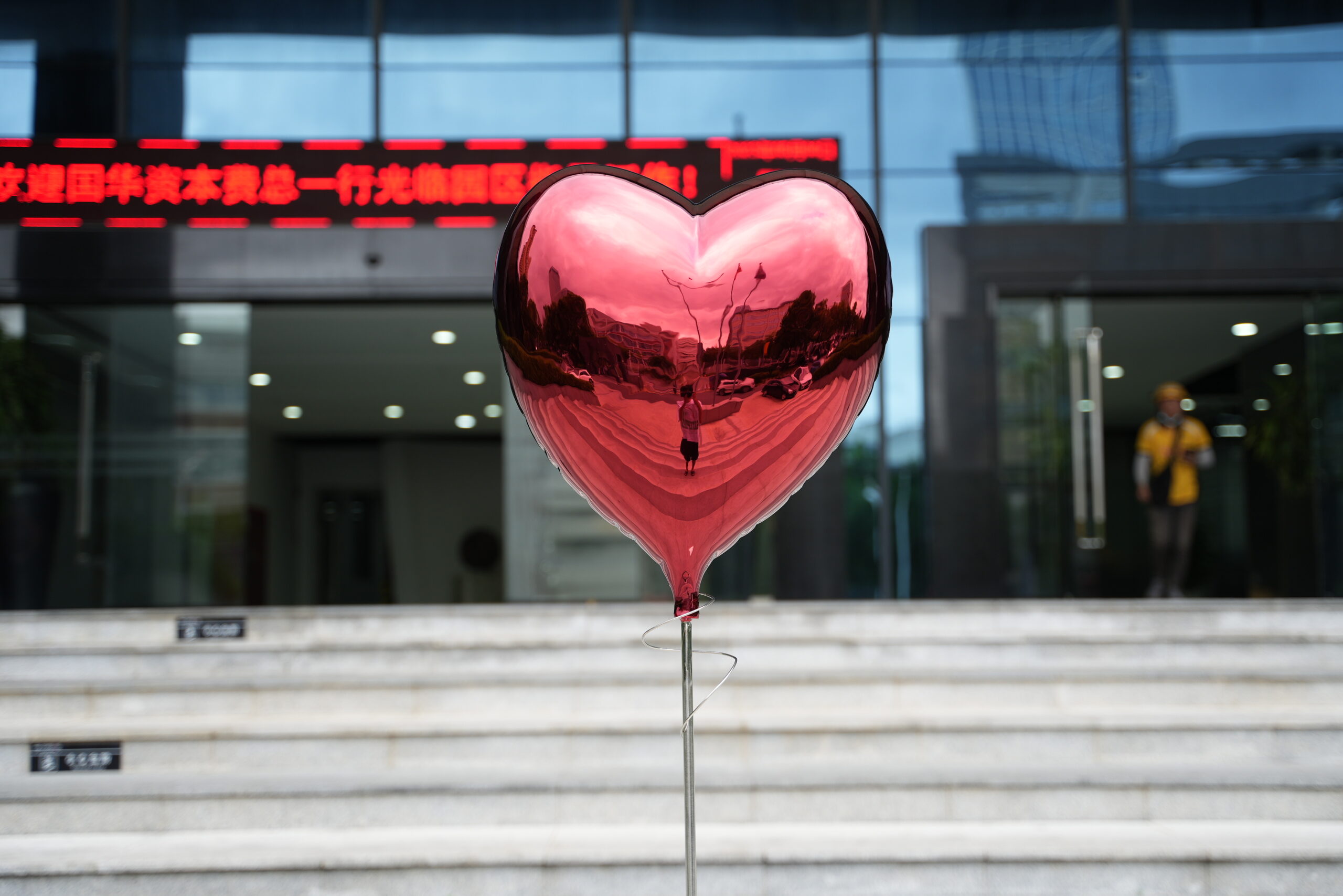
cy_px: 448
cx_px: 672
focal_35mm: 48
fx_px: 1791
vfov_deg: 28.1
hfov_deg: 41.1
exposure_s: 1/320
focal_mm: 48
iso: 125
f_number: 2.8
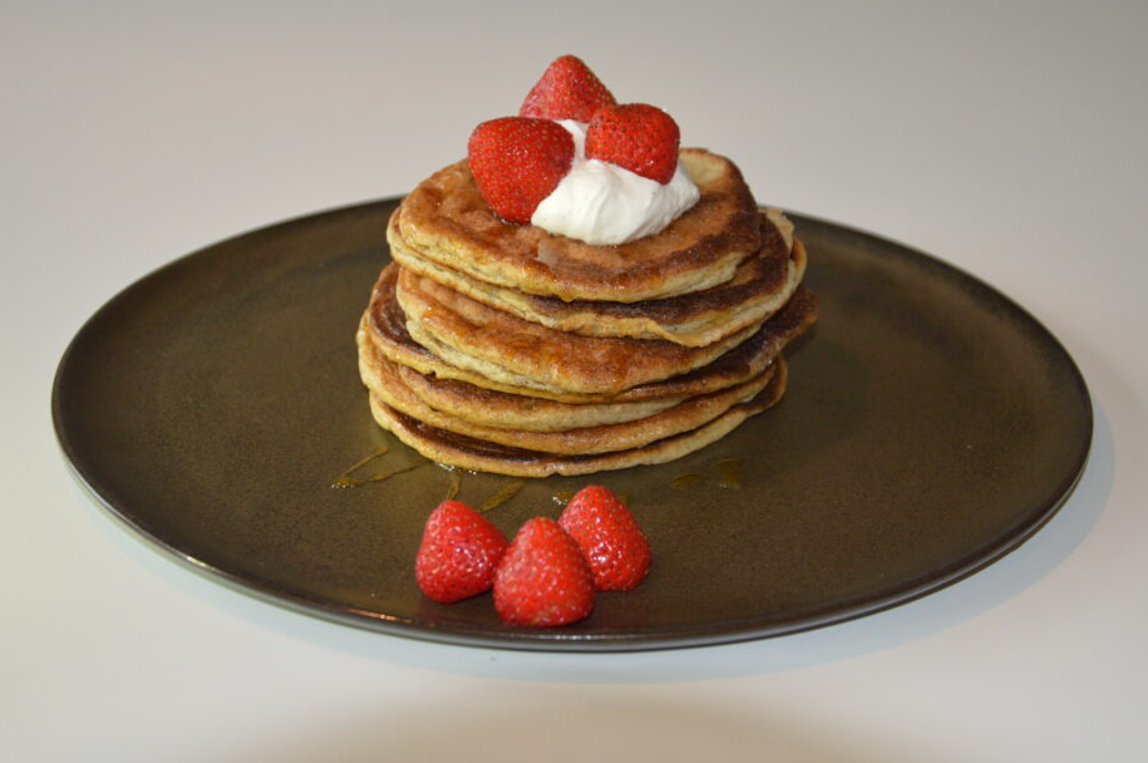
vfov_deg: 18.0
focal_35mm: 76
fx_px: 2407
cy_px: 347
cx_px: 609
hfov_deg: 26.8
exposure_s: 1/60
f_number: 4.8
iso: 800
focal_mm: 45
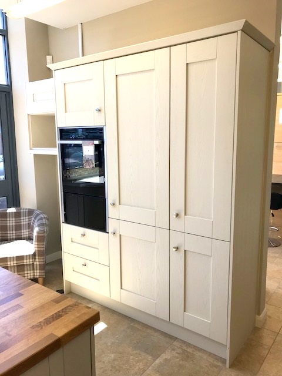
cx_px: 141
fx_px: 304
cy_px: 188
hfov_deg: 49.7
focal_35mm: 28
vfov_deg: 63.4
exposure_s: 1/130
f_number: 1.8
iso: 20
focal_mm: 3.99
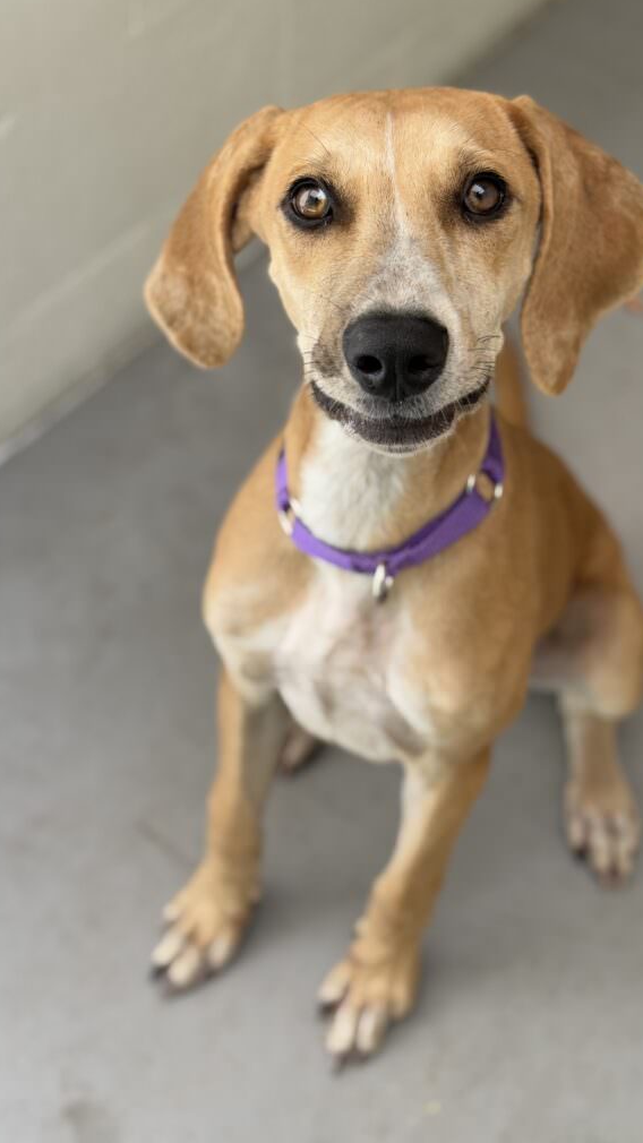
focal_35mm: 53
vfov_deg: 39.2
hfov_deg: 22.6
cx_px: 386
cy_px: 565
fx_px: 1607
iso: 80
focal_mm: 6.76
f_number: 1.78
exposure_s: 1/469
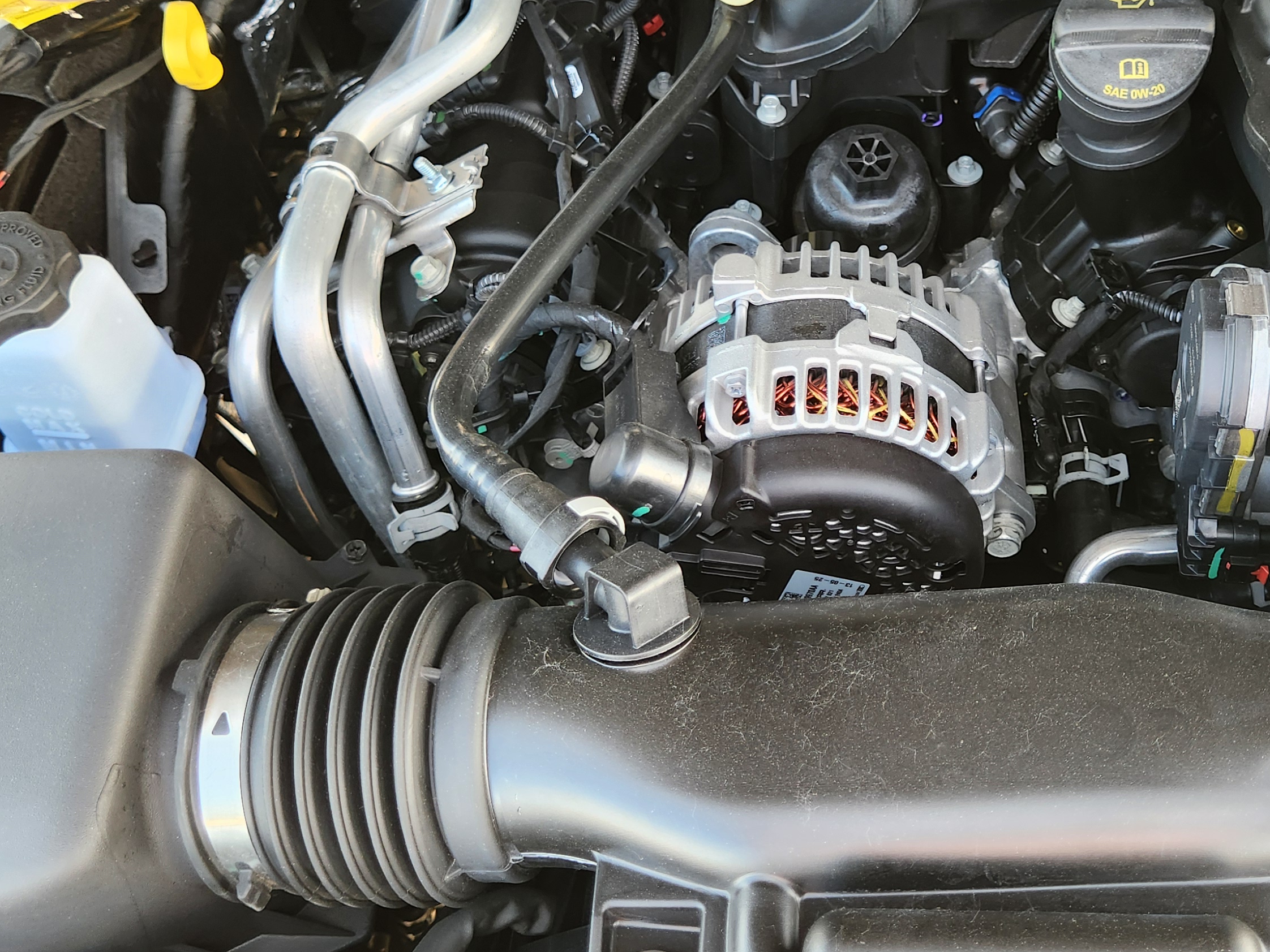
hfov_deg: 44.8
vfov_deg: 34.9
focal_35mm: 41
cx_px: 892
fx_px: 1504
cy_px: 357
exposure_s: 1/180
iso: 100
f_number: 1.8
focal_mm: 5.4
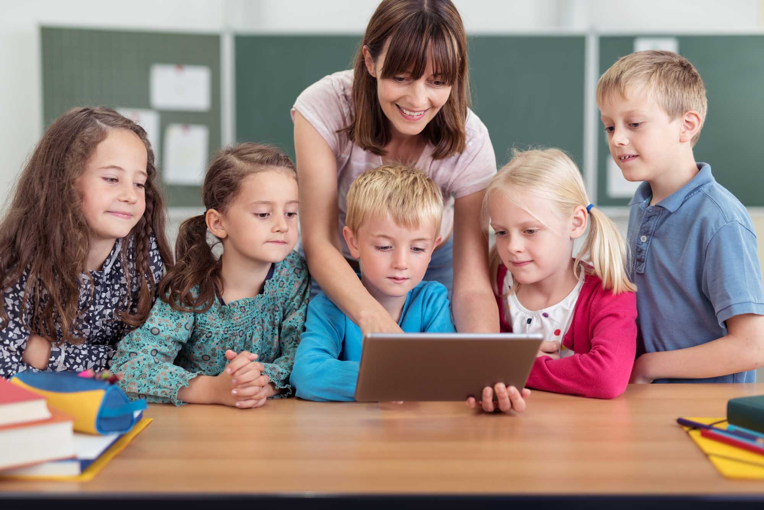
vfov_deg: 27.0
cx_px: 382
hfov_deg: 39.6
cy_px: 255
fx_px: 1061
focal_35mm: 50
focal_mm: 50
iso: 64
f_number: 2.2
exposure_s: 1/200
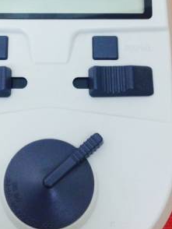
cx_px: 67
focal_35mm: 84
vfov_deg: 23.2
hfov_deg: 17.6
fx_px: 556
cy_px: 89
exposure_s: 1/20
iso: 100
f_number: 2.4
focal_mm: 4.12
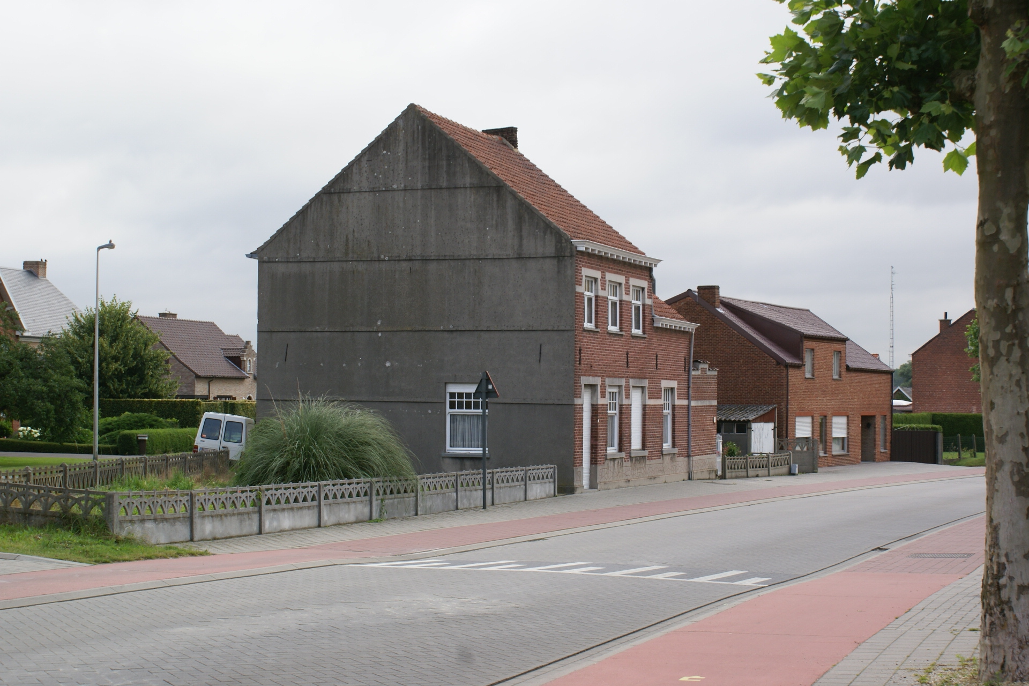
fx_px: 1501
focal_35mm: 52
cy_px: 343
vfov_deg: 25.8
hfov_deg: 37.9
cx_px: 514
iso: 100
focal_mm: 35
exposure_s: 1/125
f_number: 8
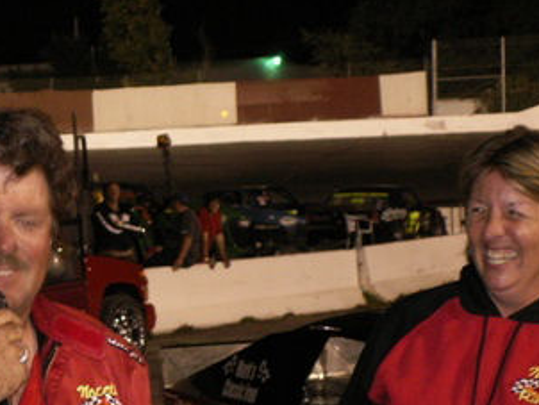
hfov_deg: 12.0
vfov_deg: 9.1
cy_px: 364
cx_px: 5
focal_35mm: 163
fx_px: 2540
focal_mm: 12.93
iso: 160
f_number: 3.2
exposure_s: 1/40
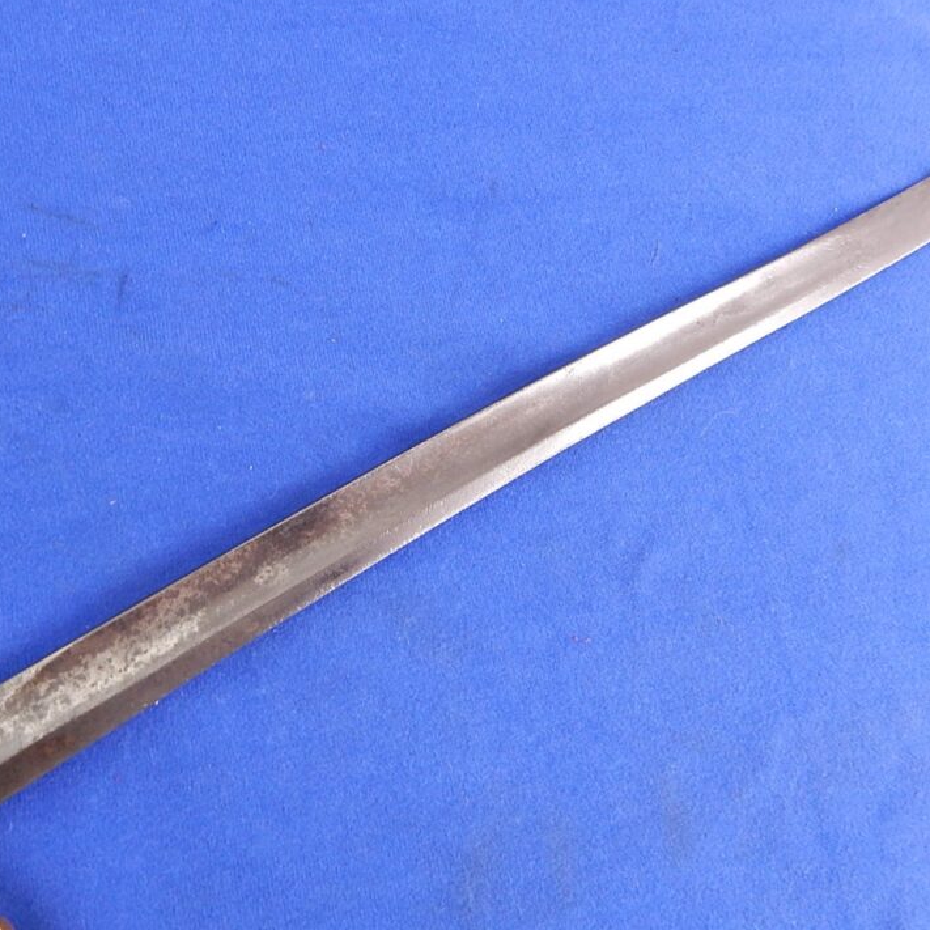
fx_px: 851
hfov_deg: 57.3
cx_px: 451
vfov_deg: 57.3
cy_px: 449
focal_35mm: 28
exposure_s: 1/13
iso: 400
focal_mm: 4
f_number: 3
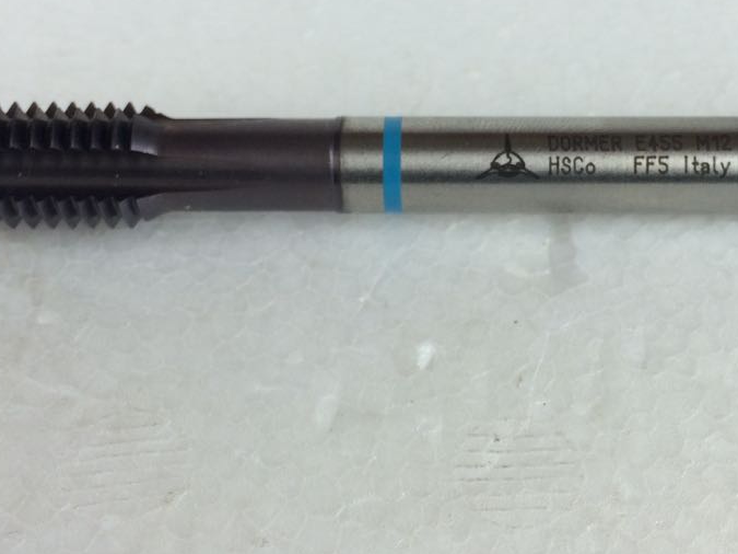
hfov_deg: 34.7
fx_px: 1172
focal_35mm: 55
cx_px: 464
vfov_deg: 26.4
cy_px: 197
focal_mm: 4.15
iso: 32
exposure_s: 1/125
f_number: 2.2
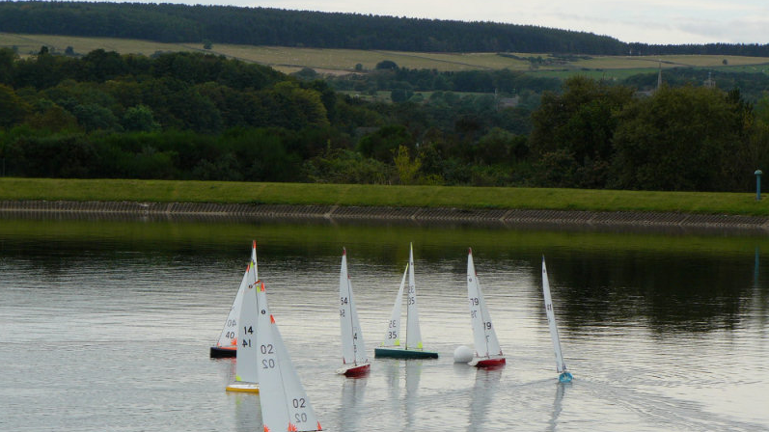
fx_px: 3588
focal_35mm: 176
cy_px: 261
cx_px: 384
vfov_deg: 6.9
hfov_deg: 12.2
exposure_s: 1/320
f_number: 4.5
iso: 100
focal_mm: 26.8
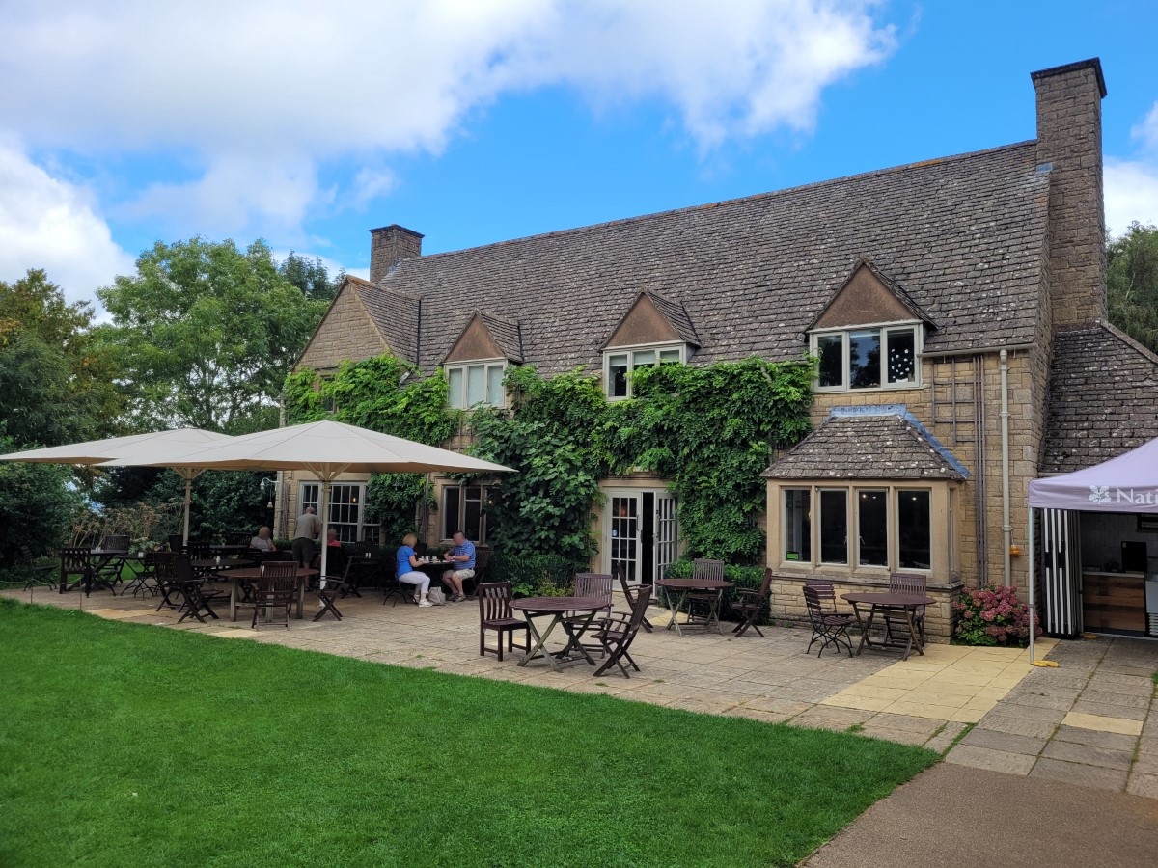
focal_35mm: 26
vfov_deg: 53.1
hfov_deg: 67.3
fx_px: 870
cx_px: 579
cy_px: 434
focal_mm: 5.4
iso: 40
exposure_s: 1/1151
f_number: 1.8
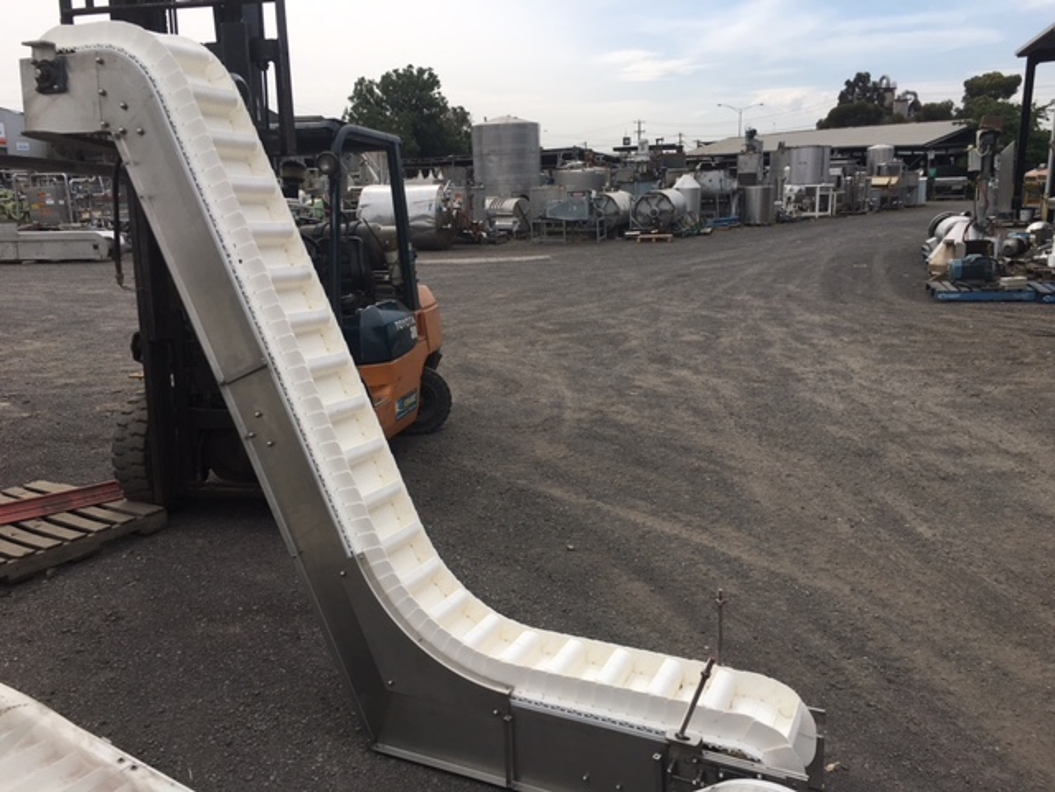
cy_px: 396
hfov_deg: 61.7
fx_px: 884
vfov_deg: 48.2
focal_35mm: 29
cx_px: 528
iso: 25
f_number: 2.2
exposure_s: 1/1832
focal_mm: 4.15
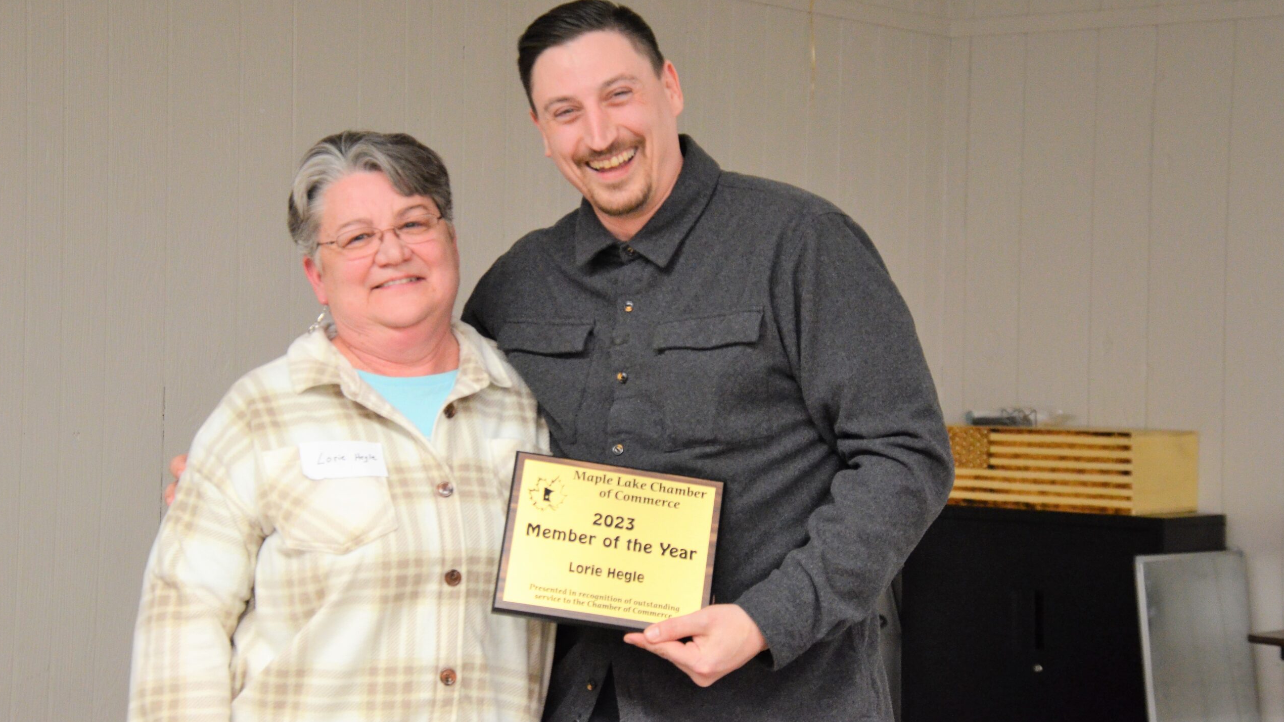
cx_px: 642
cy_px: 312
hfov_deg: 21.8
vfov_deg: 12.4
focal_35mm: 98
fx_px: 3337
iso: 1600
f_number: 4.5
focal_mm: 62
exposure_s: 1/160
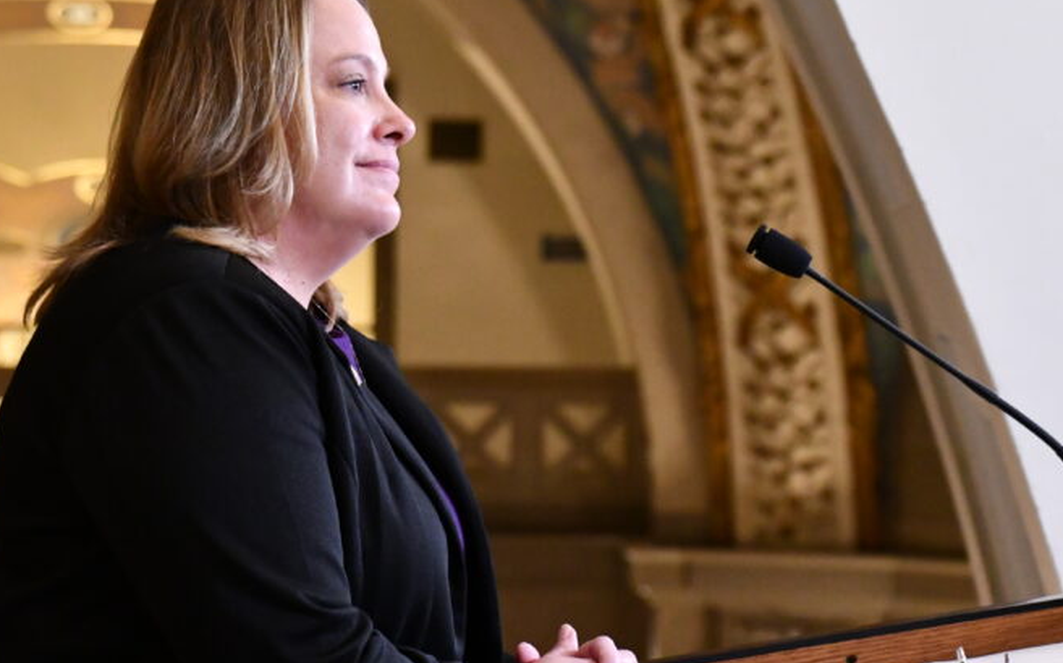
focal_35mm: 178
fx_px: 5154
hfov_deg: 11.8
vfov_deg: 7.4
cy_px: 327
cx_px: 419
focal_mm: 75
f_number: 5
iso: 5600
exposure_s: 1/60
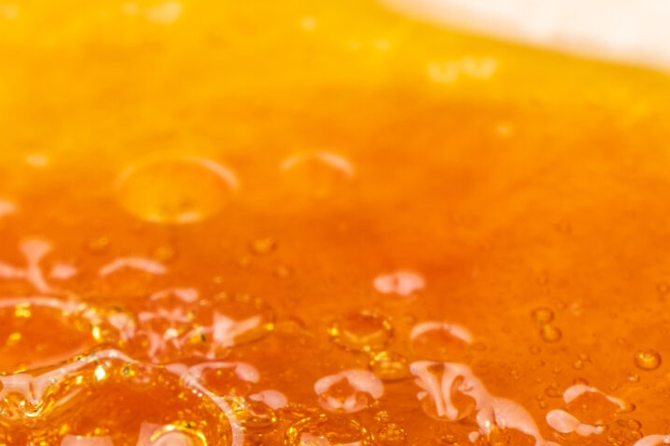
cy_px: 413
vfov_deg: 5.8
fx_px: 4392
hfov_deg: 8.7
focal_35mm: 236
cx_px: 68
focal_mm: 55
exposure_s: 1/180
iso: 200
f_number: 14
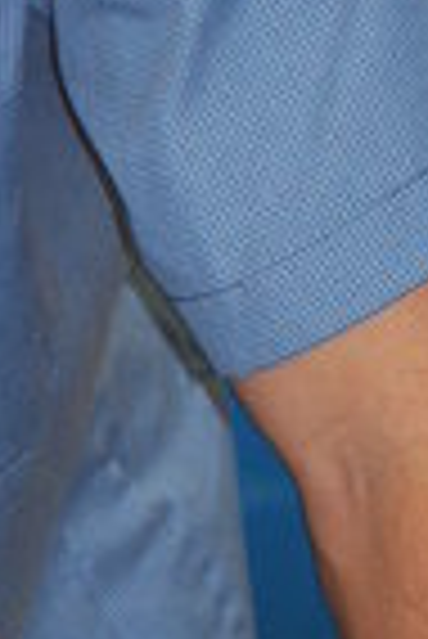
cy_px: 657
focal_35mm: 597
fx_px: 10613
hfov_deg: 2.3
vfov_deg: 3.4
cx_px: -597
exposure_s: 1/60
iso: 220
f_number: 4
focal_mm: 55
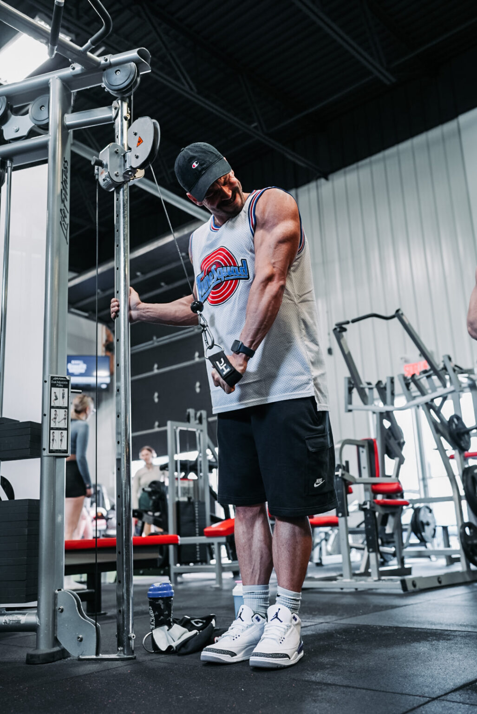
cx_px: 238
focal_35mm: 35
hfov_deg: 37.9
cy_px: 357
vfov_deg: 54.4
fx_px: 694
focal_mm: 35
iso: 500
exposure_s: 1/125
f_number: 2.8
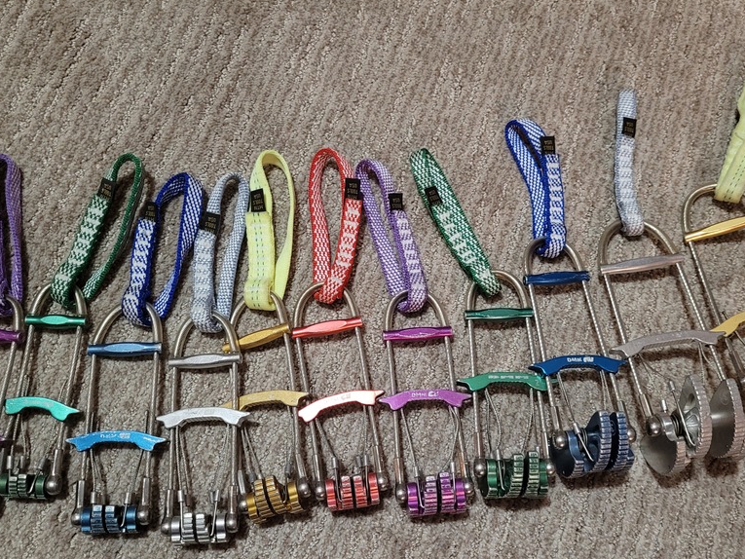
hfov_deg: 53.9
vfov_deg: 41.6
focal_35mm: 34
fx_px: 732
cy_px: 332
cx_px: 396
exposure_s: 1/24
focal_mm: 5.4
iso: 500
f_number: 1.8
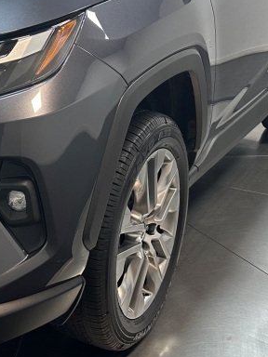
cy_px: 109
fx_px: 661
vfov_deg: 30.0
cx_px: -28
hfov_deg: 21.7
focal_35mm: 64
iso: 320
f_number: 1.78
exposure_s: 1/60
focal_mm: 6.86
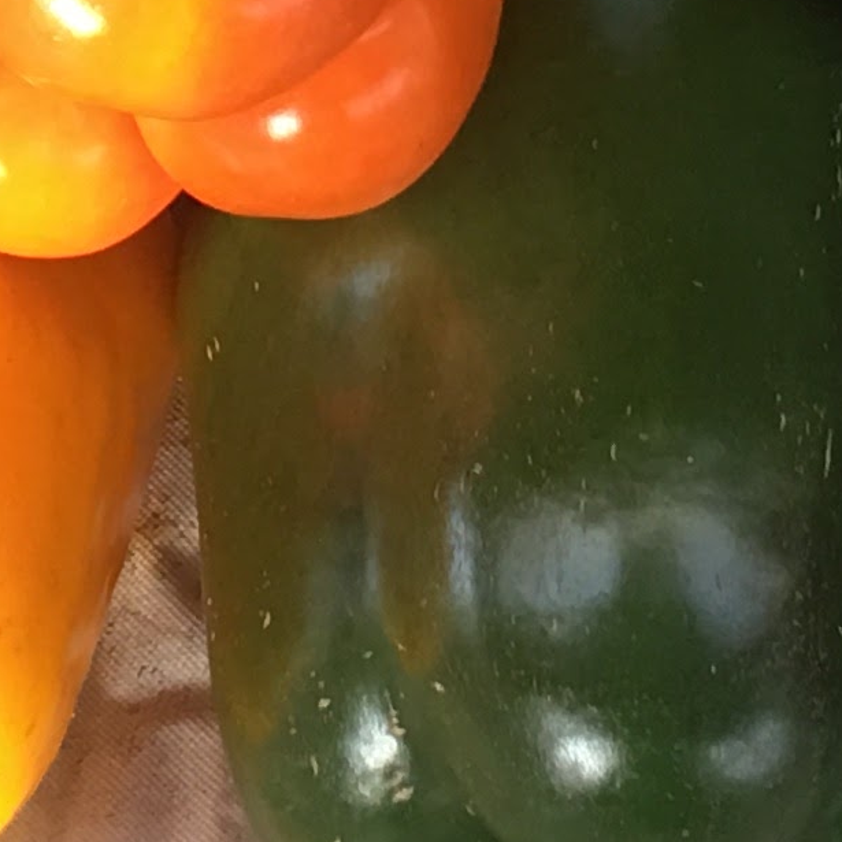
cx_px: 379
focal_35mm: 168
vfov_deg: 9.8
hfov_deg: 10.4
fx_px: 4623
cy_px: -732
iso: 32
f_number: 2.2
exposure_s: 1/30
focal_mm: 4.15
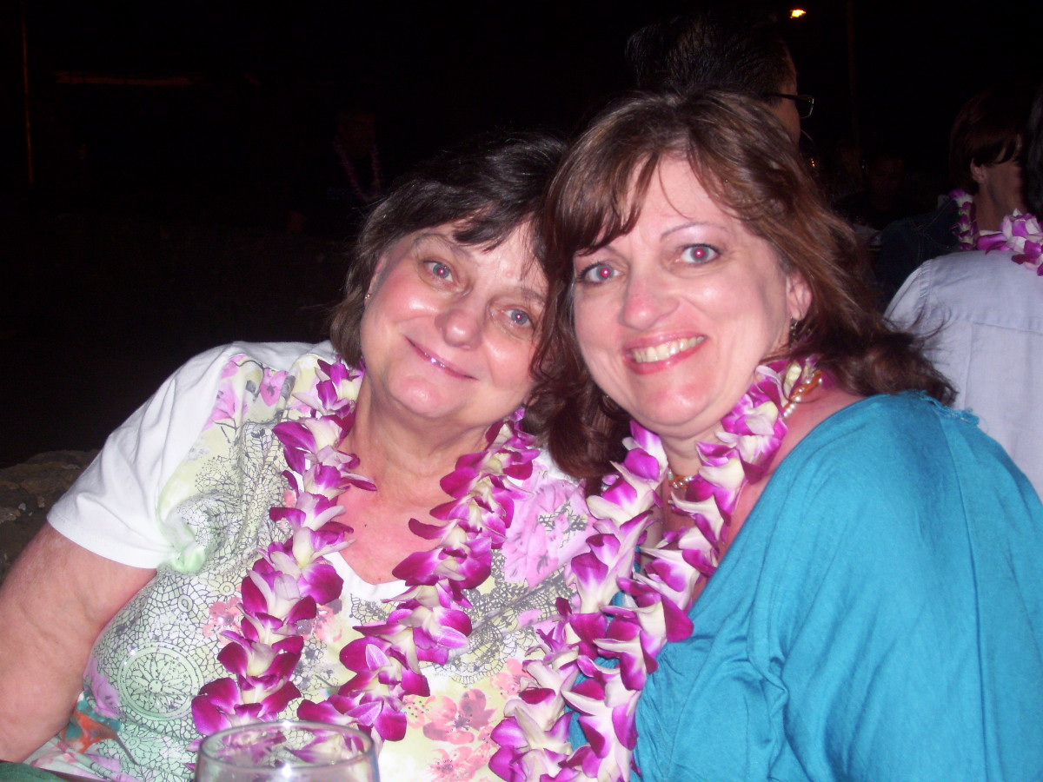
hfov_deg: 27.8
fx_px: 2109
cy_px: 391
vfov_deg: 21.0
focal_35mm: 70
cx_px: 522
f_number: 4
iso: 125
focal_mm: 11.6
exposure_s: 1/80
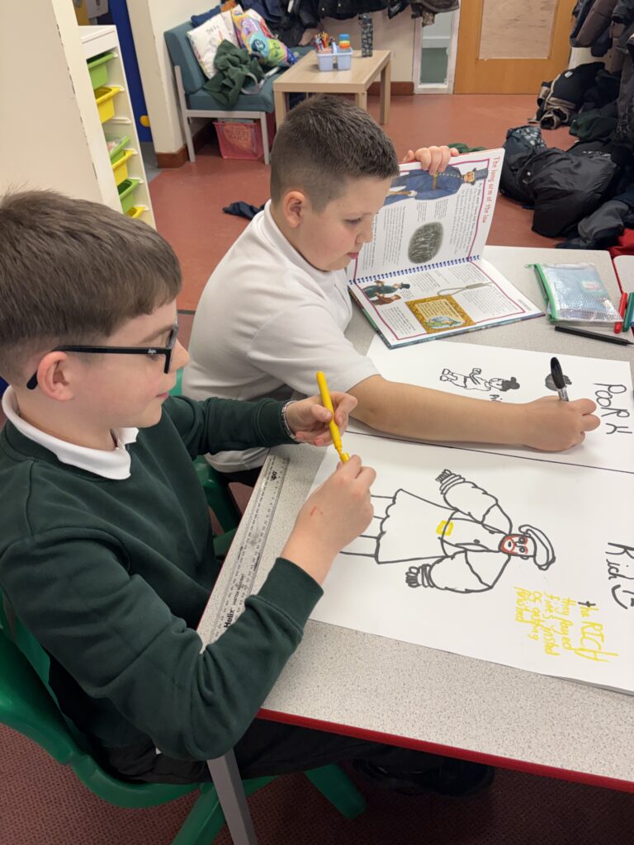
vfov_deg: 67.3
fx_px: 635
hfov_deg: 53.1
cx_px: 317
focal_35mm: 26
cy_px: 422
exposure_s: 1/100
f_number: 1.6
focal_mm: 5.96
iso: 125
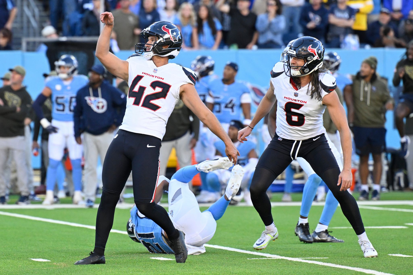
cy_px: 138
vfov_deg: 4.9
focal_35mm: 280
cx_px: 206
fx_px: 3212
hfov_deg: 7.4
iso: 2500
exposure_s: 1/2000
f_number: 5
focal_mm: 280
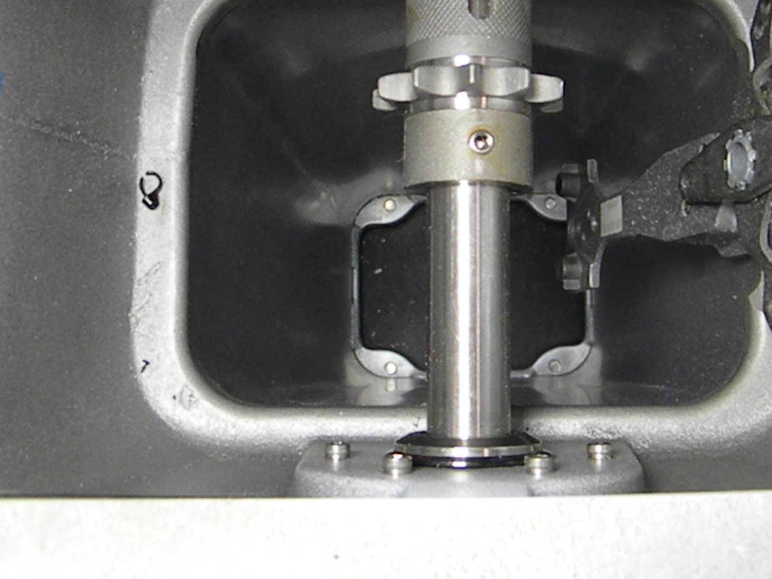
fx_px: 1026
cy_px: 147
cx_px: 503
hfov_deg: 40.8
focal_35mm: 46
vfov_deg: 31.0
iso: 720
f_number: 3.5
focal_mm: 5
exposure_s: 1/172
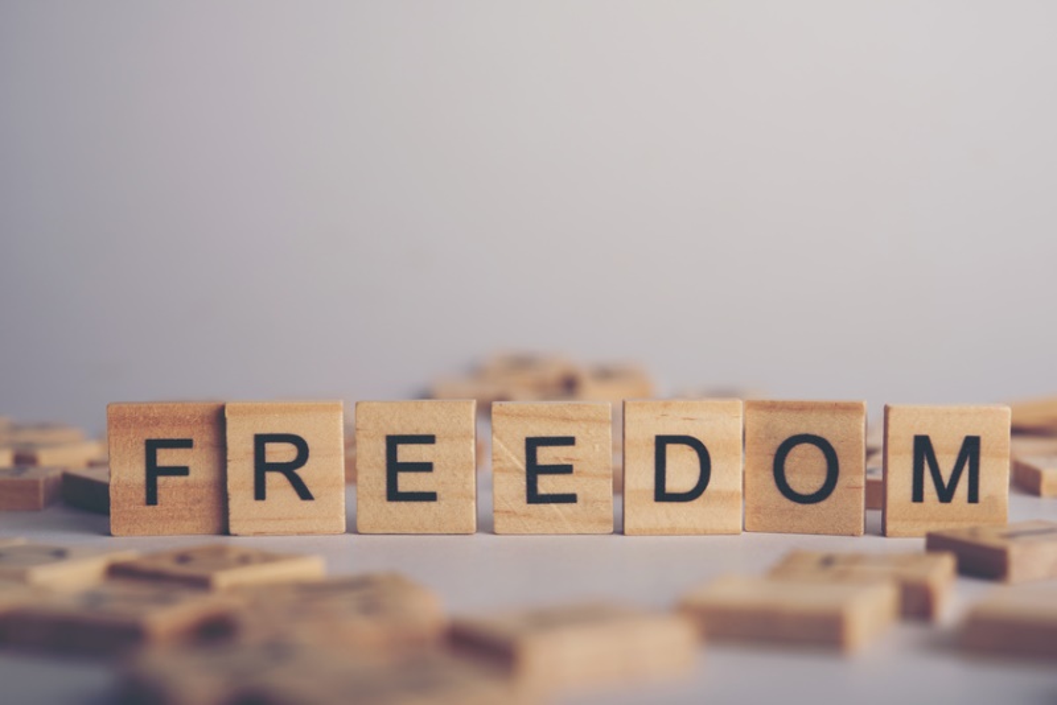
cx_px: 528
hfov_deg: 33.4
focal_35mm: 60
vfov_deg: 22.6
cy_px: 352
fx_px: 1762
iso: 100
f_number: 7.1
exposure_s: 1/200
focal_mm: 60
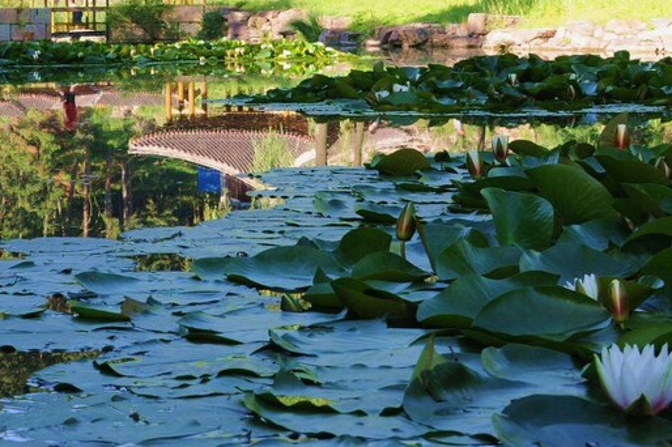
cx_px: 156
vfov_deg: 13.9
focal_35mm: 98
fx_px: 1828
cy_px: 101
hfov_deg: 20.6
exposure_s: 1/125
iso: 200
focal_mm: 28
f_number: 7.1
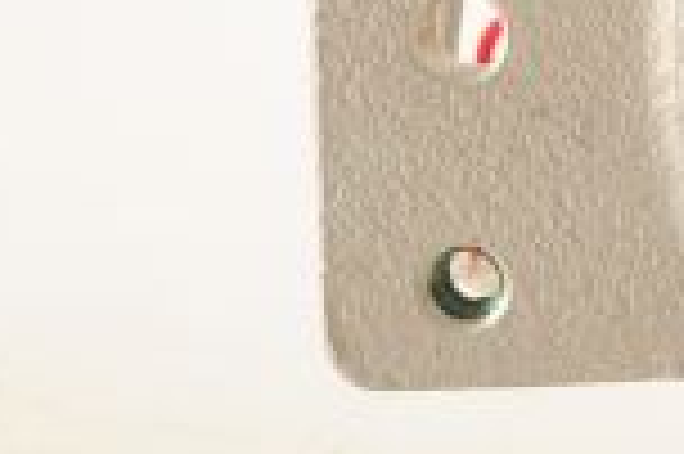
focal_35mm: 198
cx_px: 1323
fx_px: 3758
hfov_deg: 9.7
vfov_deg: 6.9
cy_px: -83
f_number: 13
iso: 1600
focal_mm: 50
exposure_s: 1/160
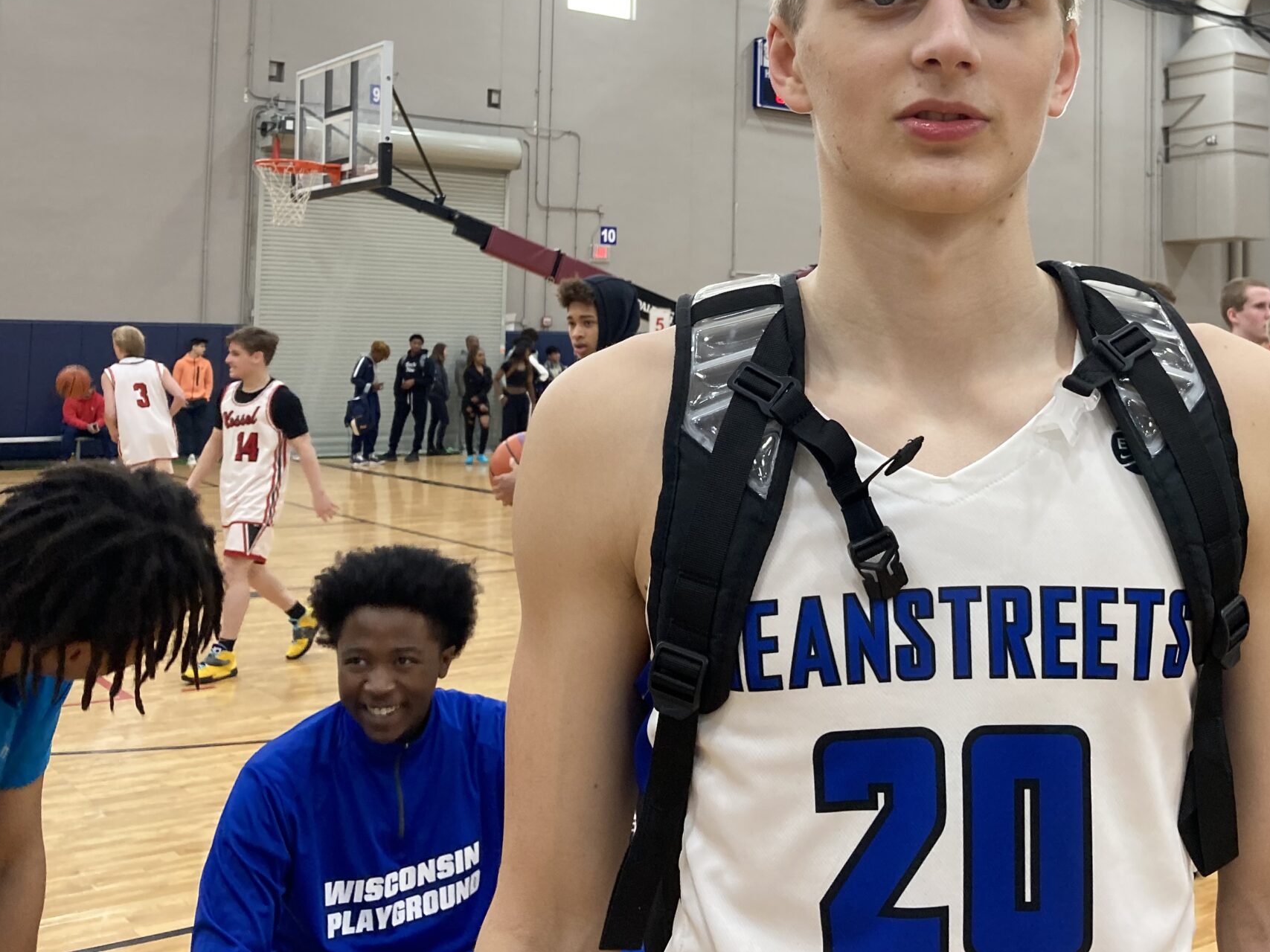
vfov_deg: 33.7
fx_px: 1541
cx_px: 857
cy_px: 239
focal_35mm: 42
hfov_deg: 44.1
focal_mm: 3.99
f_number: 1.8
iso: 80
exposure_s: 1/60
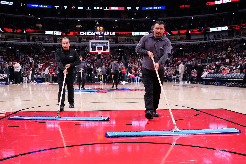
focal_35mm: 41
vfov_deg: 32.6
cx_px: 123
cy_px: 82
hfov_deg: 47.4
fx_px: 280
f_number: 5.6
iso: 6400
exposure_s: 1/1250
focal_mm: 41
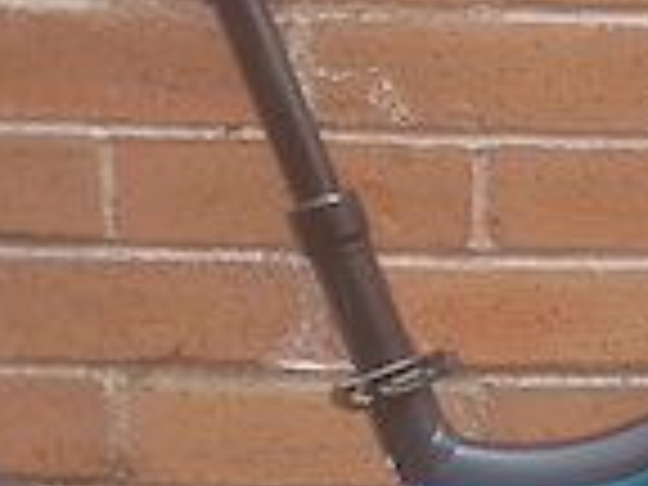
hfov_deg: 13.4
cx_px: 752
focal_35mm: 144
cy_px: 770
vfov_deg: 9.9
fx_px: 2696
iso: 50
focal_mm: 4.2
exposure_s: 1/1232
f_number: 1.7
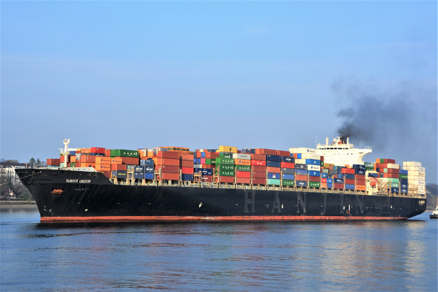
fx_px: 876
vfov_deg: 18.9
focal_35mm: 72
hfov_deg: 28.1
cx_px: 219
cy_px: 146
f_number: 8
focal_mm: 48
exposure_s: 1/250
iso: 110
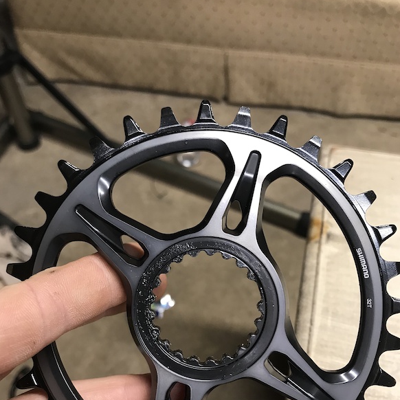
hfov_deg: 48.5
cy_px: 238
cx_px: 201
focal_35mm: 34
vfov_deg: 48.2
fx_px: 444
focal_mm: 3.99
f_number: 1.8
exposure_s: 1/24
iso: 40
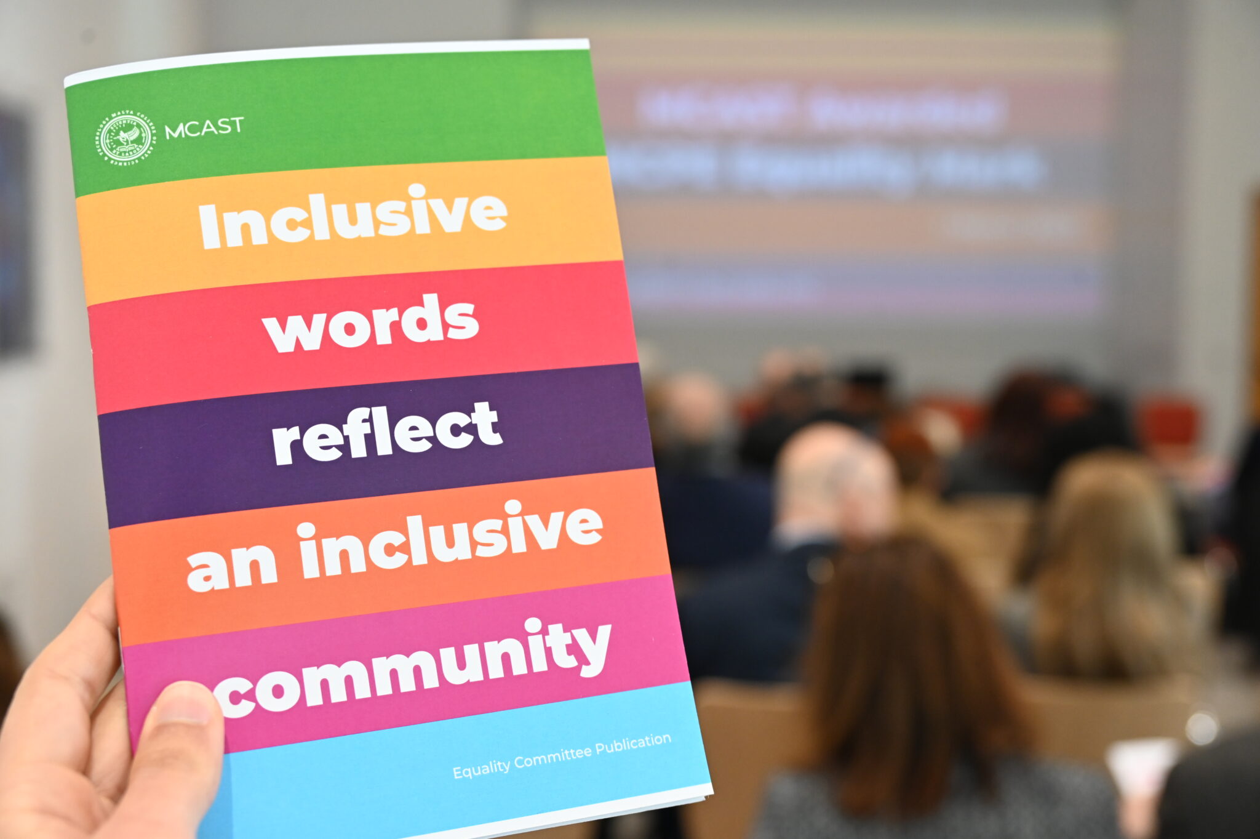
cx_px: 630
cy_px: 420
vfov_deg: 28.0
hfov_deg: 41.1
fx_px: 1679
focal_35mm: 48
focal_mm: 48
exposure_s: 1/125
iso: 2200
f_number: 5.6
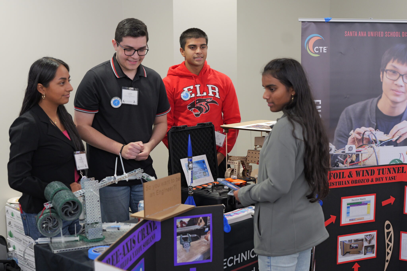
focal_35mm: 50
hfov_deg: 39.6
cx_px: 204
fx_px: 565
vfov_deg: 27.0
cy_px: 136
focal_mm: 50
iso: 2500
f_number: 4
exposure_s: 1/160
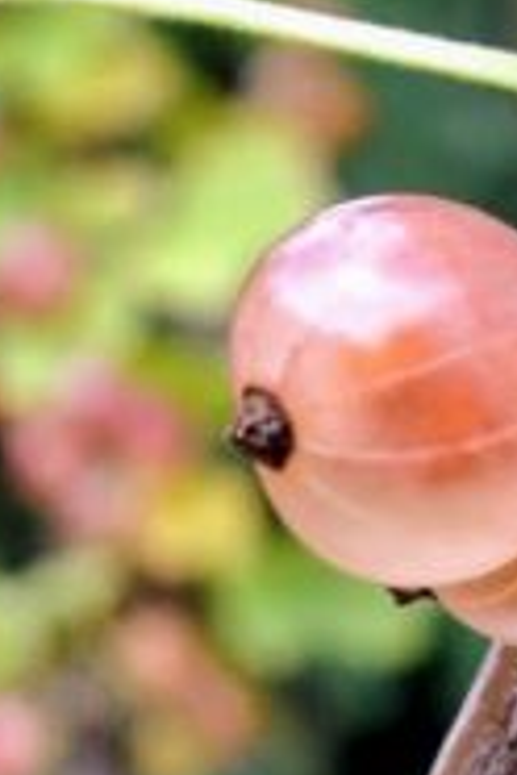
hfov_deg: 6.3
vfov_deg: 9.3
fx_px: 4631
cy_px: 1158
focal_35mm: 215
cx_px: 634
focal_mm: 14.5
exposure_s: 1/125
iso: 200
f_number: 5.6
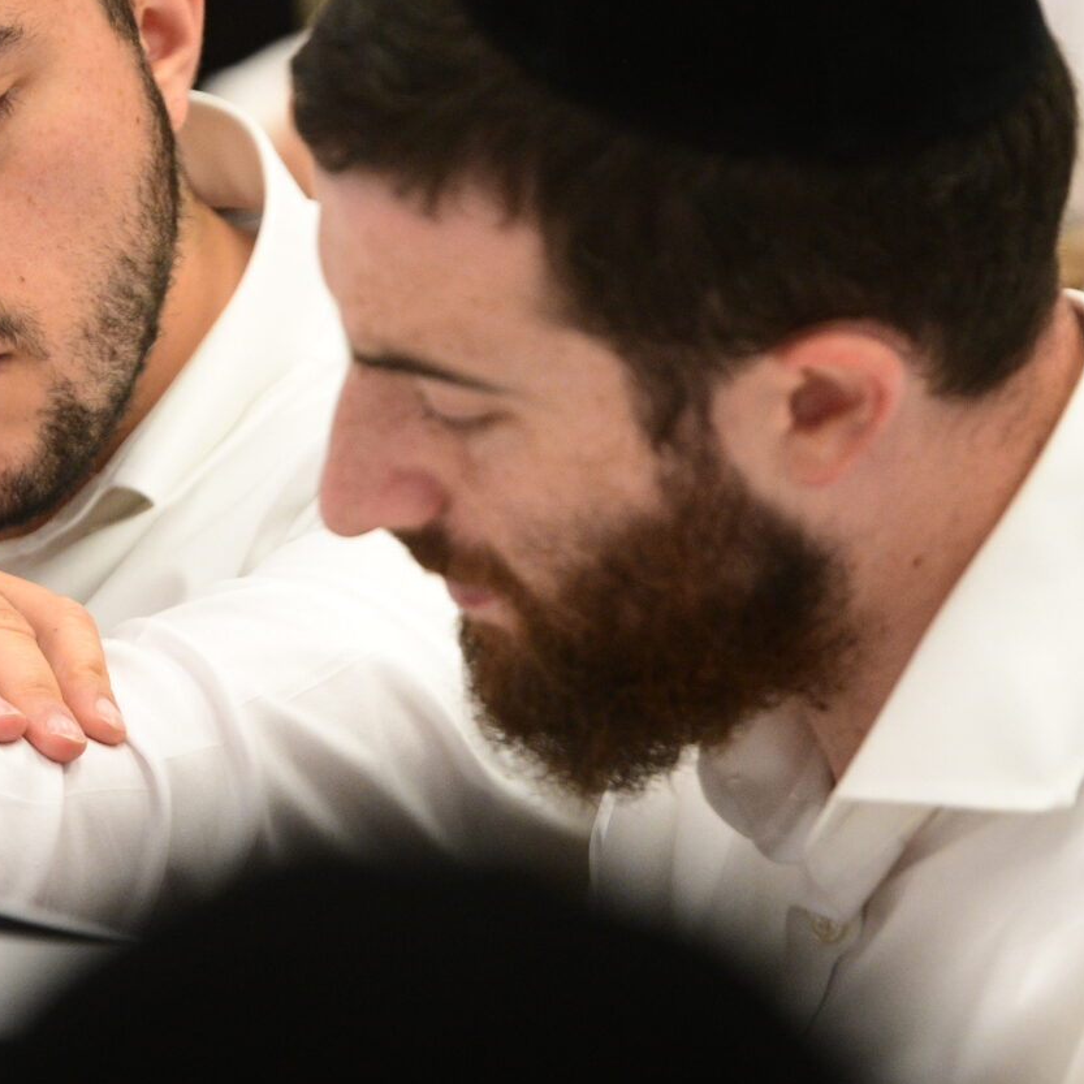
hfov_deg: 3.7
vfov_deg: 3.7
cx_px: 68
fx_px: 16652
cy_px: 304
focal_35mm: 470
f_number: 2.8
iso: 2000
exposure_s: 1/1000
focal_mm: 180
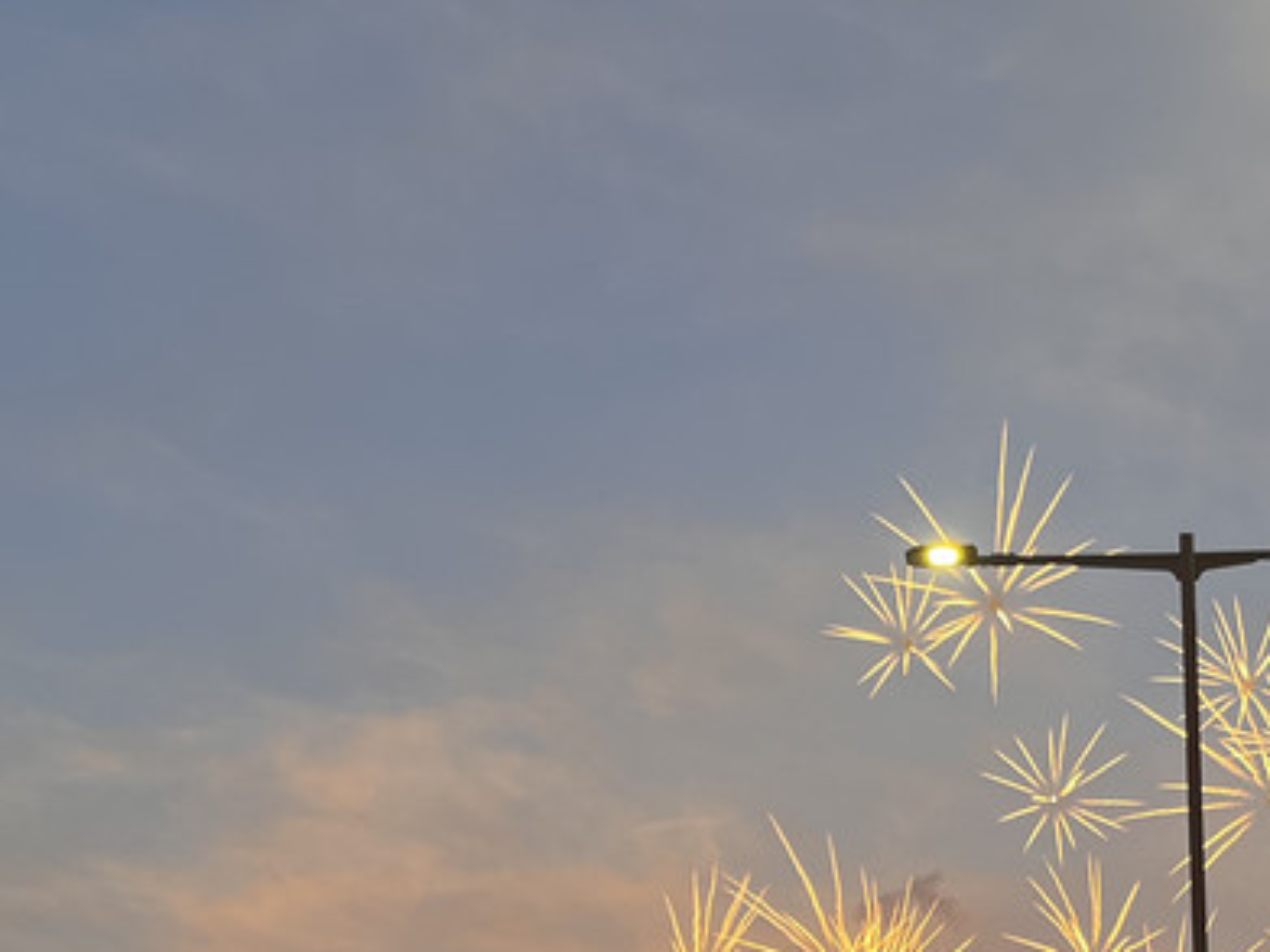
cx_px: 1161
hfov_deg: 26.4
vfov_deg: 19.9
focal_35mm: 71
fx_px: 2604
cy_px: 1010
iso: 64
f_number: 1.6
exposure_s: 1/120
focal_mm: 5.1
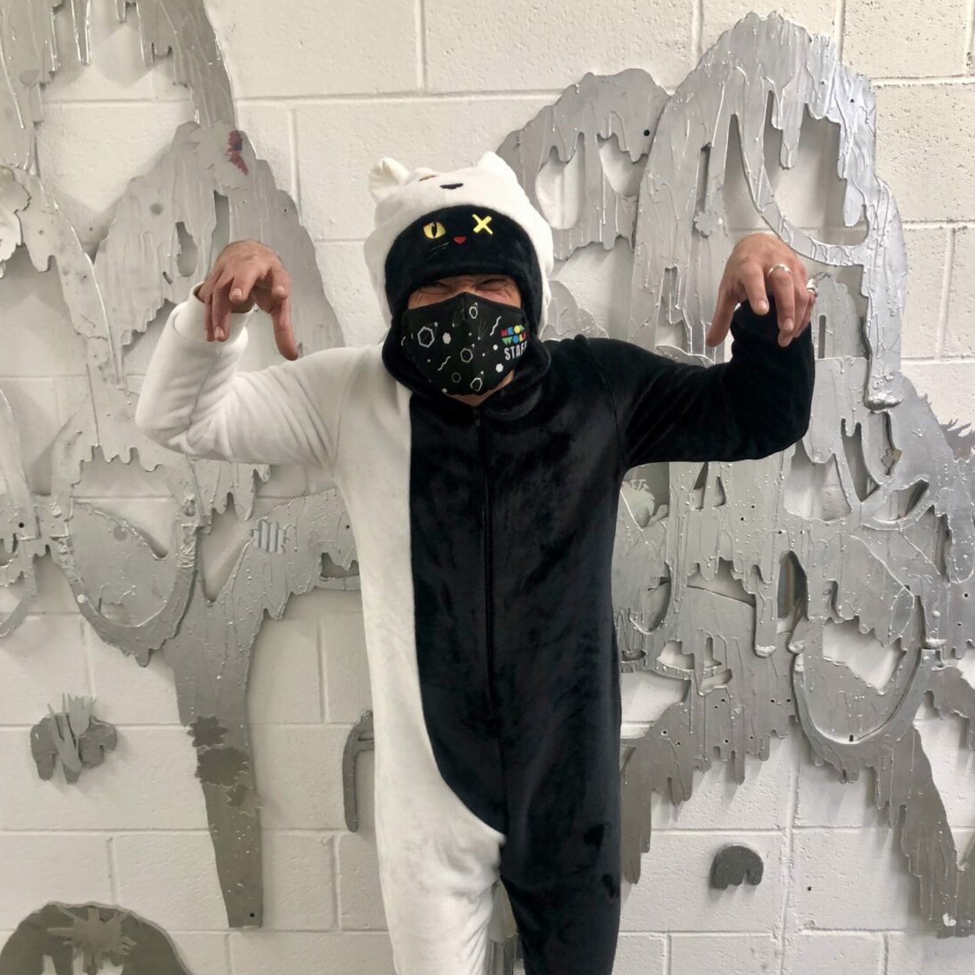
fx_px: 1083
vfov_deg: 47.9
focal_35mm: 34
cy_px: 629
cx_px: 492
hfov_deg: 48.5
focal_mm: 3.99
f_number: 1.8
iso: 40
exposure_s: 1/24
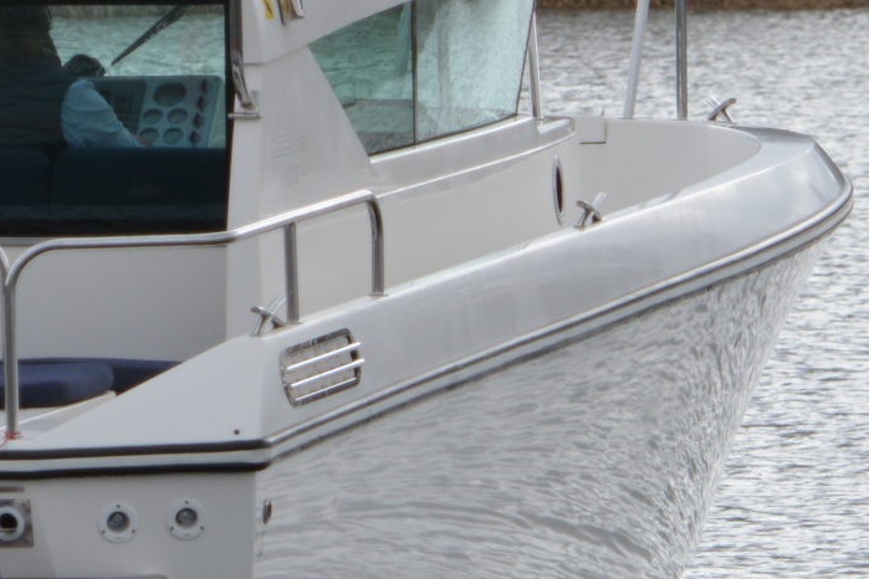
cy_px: 4
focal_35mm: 797
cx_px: 285
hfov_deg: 2.6
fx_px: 19233
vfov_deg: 1.7
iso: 400
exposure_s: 1/1000
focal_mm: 145
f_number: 5.6
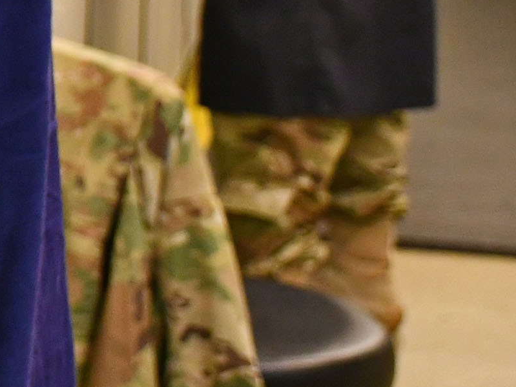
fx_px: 2996
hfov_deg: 9.4
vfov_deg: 7.3
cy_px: -162
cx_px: -415
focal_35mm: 201
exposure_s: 1/125
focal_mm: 27
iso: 1600
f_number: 4
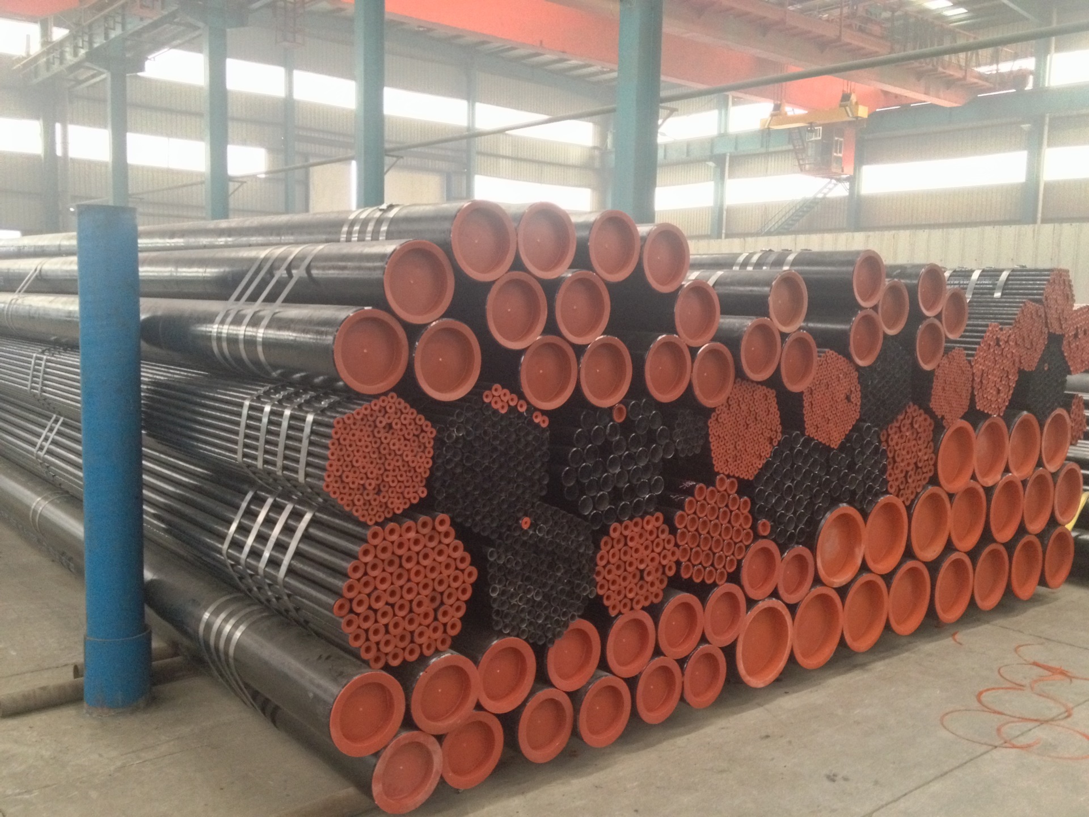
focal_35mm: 35
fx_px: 1101
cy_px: 408
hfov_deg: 52.6
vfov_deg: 40.7
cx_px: 544
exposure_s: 1/15
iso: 500
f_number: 2.4
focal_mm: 4.28
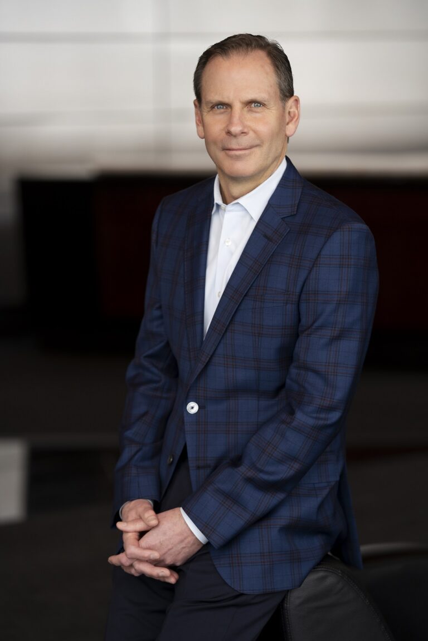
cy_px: 320
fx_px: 2496
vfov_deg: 14.7
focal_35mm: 140
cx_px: 214
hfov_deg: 9.8
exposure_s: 1/80
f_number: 3.2
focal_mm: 140
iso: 320
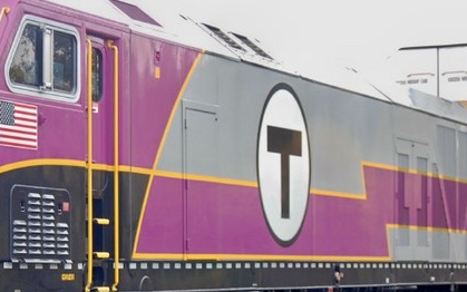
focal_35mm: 124
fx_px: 1578
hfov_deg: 16.7
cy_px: 219
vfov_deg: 10.5
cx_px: 69
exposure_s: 1/20
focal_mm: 40
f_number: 5
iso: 200
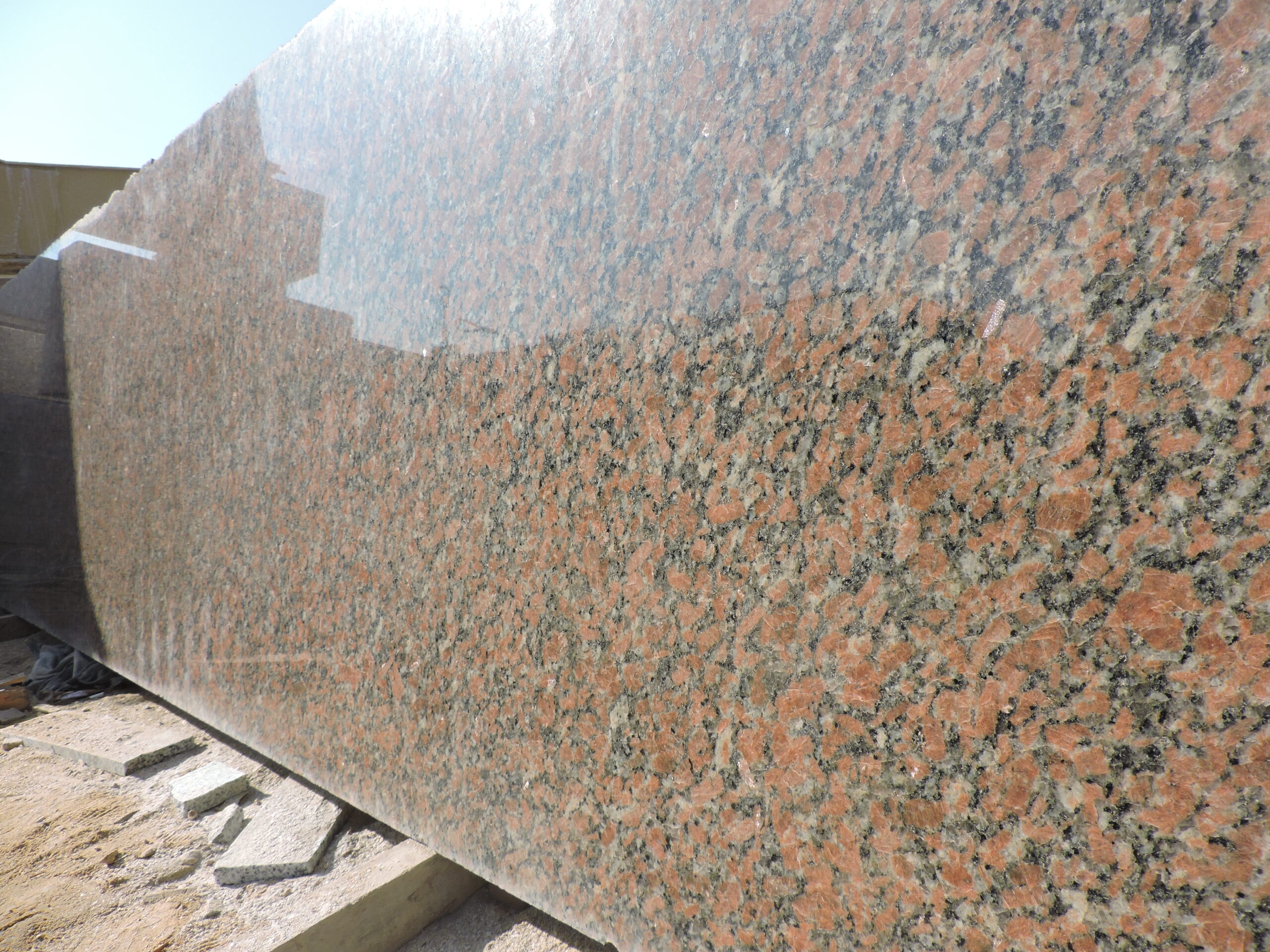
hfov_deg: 71.6
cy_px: 476
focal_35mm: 24
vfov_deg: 56.8
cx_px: 635
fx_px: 881
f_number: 3
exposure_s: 1/1000
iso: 100
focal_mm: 4.3
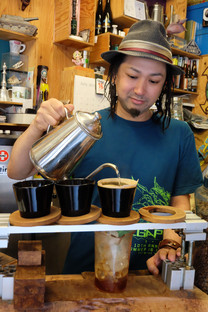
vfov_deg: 53.1
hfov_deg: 36.9
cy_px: 156
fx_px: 312
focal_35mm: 36
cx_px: 104
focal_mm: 24.3
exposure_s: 1/150
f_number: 4.5
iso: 6400
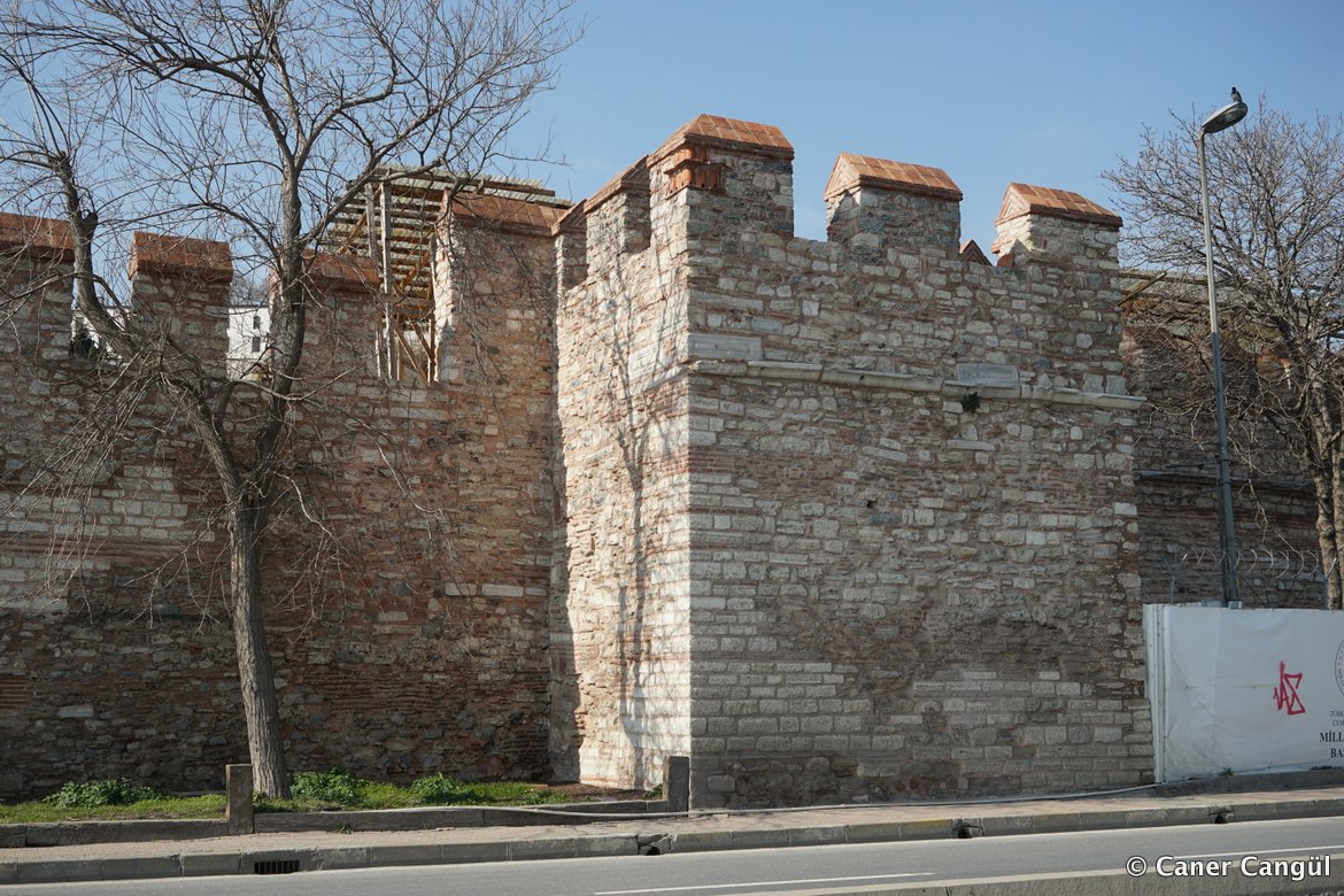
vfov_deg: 33.4
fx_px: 1493
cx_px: 674
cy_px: 450
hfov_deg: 48.5
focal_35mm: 40
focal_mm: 39
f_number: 6.3
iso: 100
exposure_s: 1/400
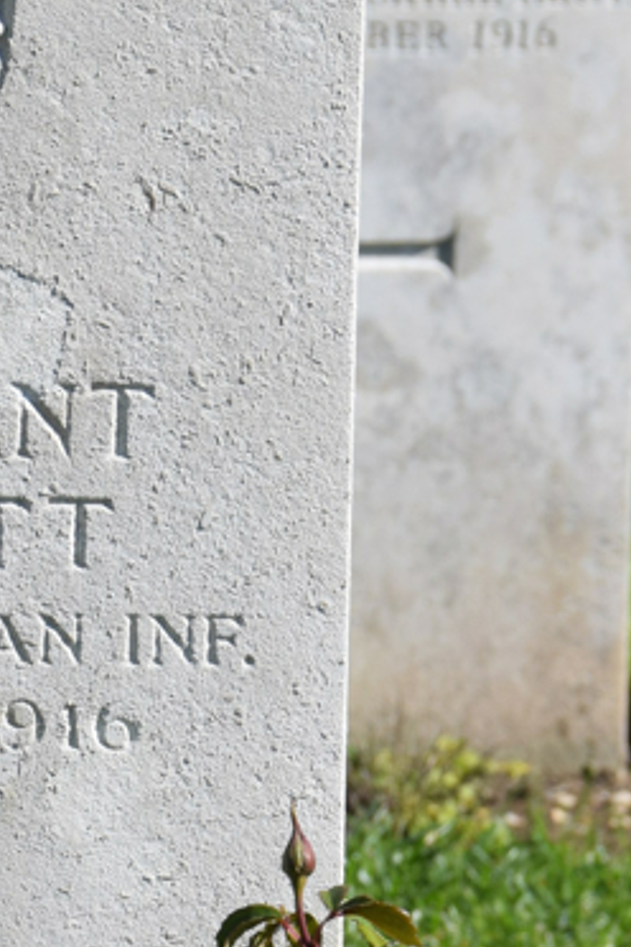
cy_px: 832
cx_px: -331
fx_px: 8413
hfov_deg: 4.3
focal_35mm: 320
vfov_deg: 6.4
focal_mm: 62
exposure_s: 1/400
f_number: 10
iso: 200
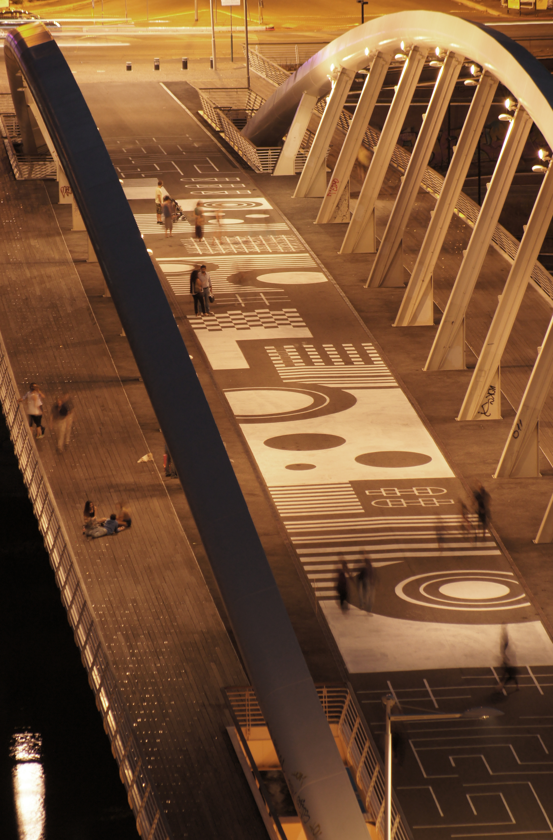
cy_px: 420
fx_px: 5231
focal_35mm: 225
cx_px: 276
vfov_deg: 9.2
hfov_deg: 6.1
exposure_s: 1.6
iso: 400
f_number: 8
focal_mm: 150
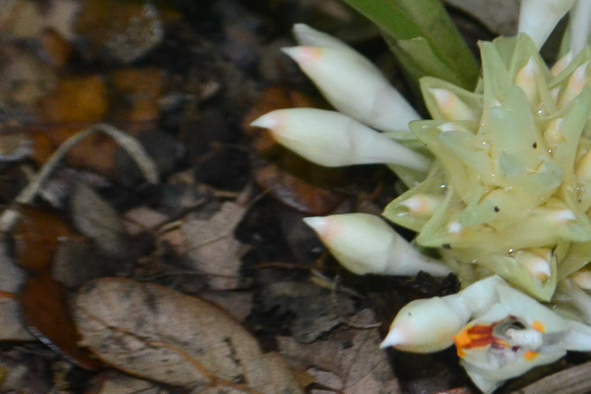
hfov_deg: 10.0
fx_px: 3369
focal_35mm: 205
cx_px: 502
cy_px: 71
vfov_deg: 6.7
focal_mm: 55
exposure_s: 1/60
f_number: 7.1
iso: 1600
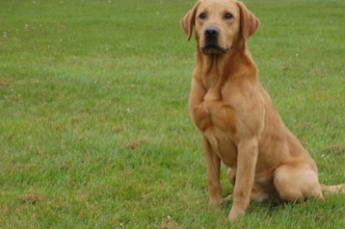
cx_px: 215
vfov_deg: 12.3
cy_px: 135
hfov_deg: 18.5
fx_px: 1060
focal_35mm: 111
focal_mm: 55
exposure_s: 1/250
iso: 280
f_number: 5.6
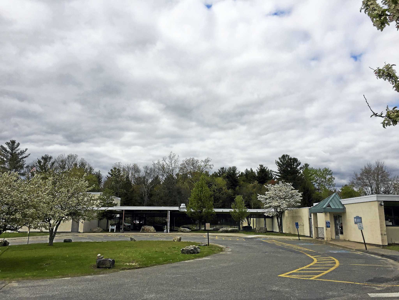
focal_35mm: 29
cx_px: 200
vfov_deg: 48.2
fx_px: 334
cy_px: 150
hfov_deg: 61.7
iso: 32
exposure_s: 1/2639
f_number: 2.2
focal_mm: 4.15
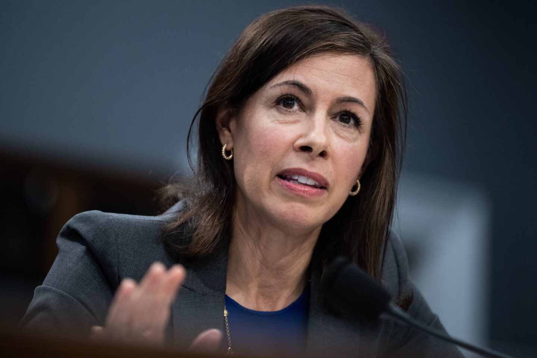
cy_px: 179
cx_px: 268
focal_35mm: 188
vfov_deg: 7.3
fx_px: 2804
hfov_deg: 10.9
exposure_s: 1/320
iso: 3200
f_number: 2.8
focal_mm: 188
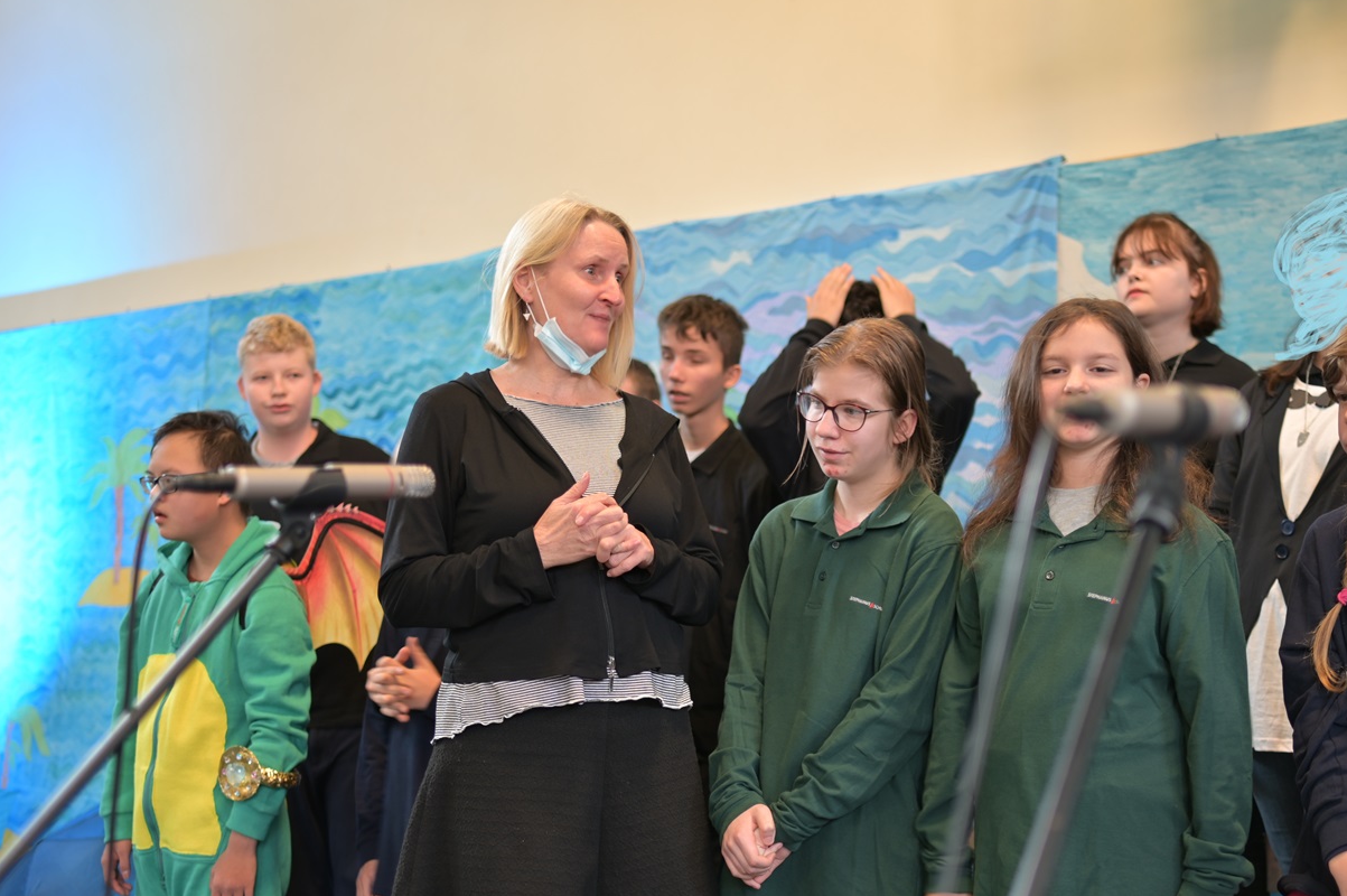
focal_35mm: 44
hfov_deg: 44.2
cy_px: 495
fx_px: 1645
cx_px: 843
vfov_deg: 30.4
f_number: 1.8
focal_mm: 35
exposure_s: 1/20
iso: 100
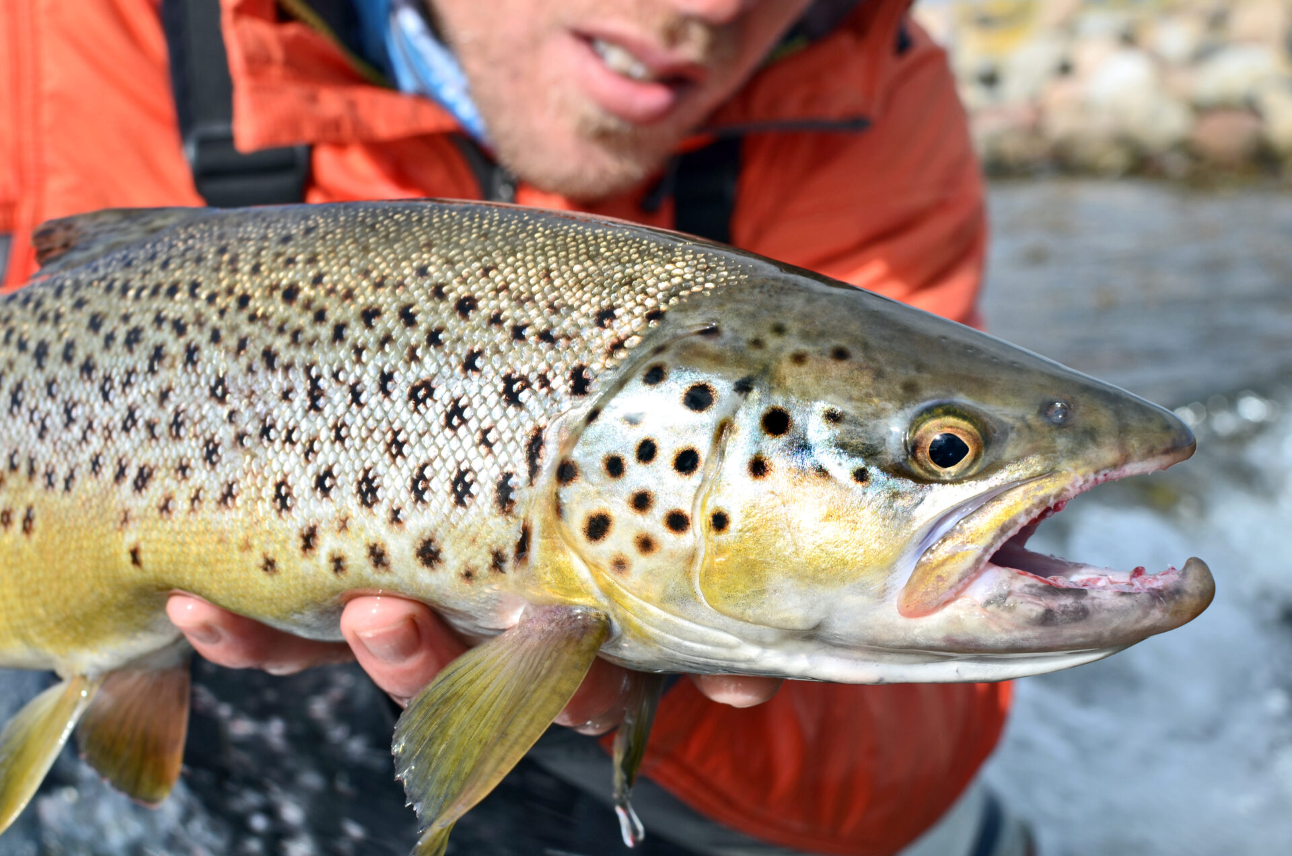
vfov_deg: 25.6
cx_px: 646
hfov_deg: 37.9
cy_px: 428
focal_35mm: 52
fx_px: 1880
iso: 100
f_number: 9
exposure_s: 1/320
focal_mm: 35
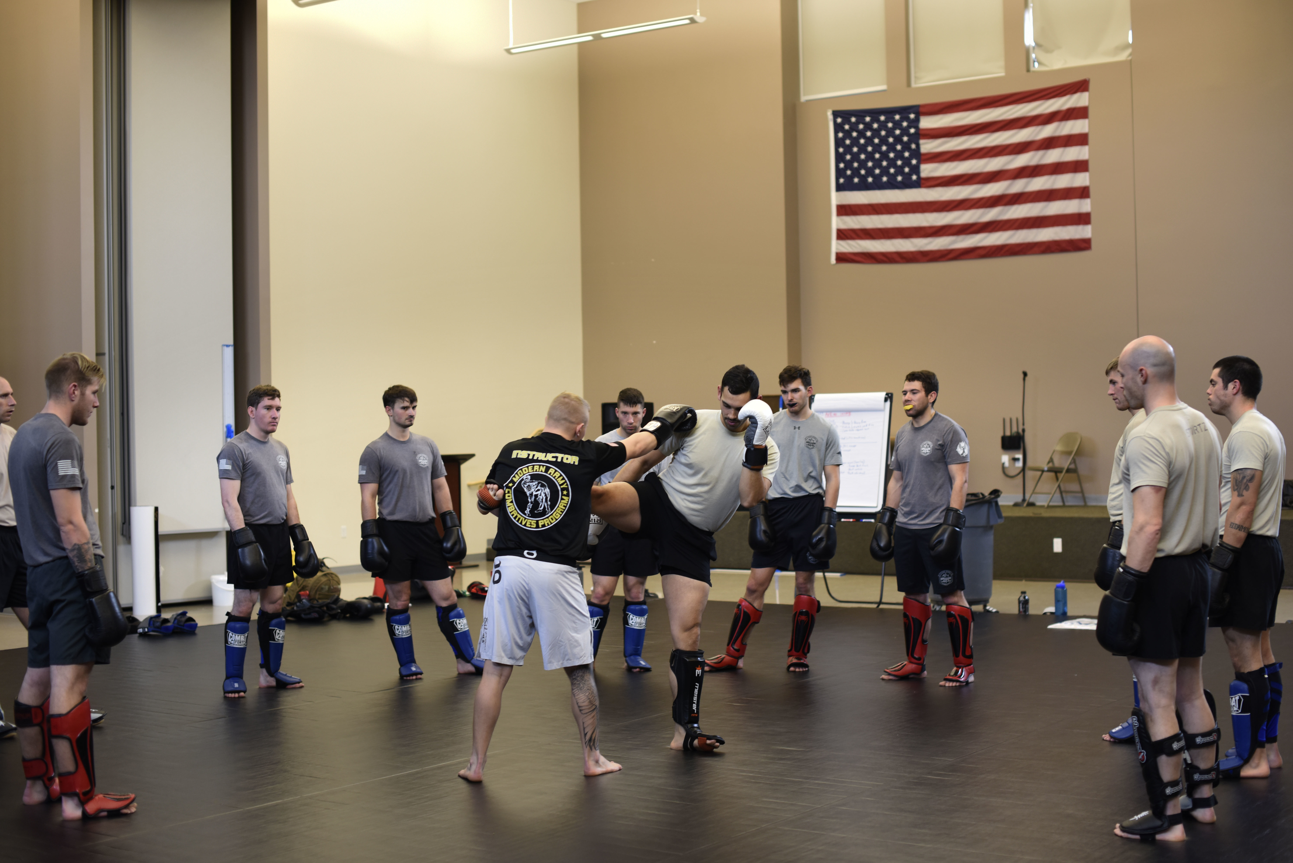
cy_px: 432
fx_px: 1796
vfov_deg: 27.0
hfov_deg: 39.6
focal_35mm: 50
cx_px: 646
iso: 800
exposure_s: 1/80
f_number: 2.5
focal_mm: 50
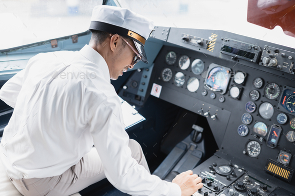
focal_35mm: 50
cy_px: 98
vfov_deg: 27.0
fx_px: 410
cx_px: 148
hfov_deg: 39.6
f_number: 2.5
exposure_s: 1/320
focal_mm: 50
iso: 400
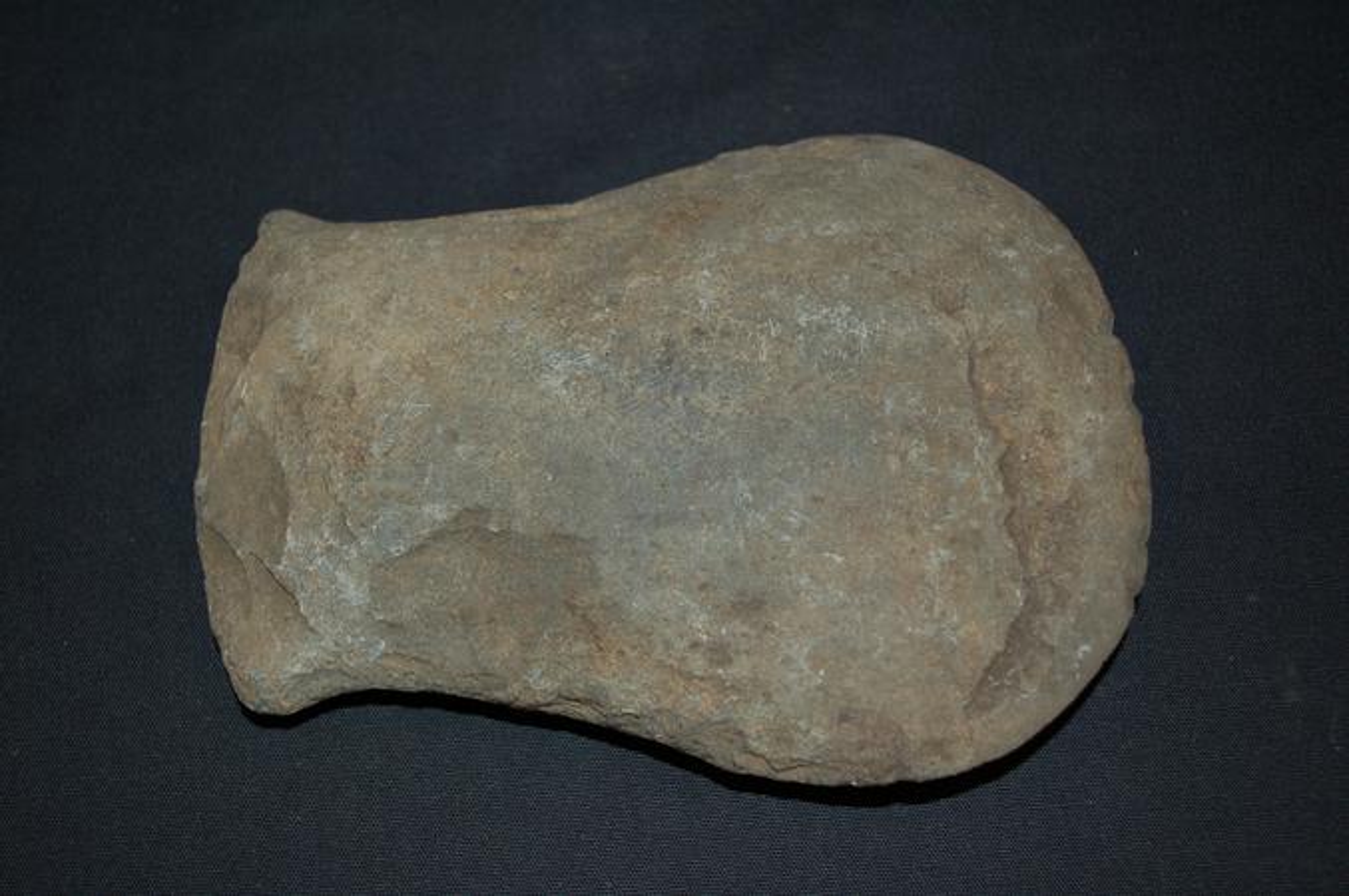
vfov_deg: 29.8
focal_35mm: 45
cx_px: 674
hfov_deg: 43.6
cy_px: 448
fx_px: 1685
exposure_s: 1/60
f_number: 4.8
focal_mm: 30
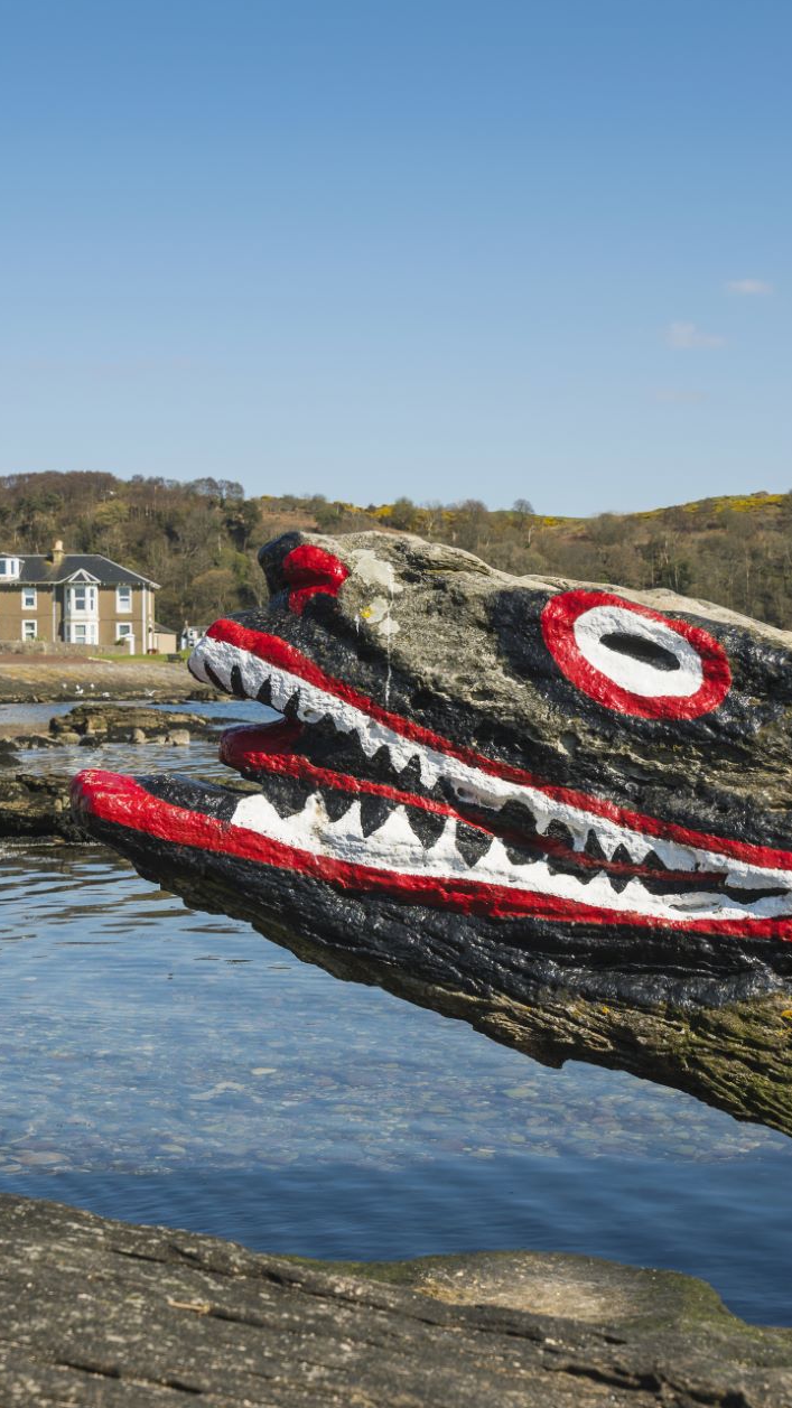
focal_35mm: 56
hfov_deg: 21.4
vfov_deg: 37.2
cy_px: 709
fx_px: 2091
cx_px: 459
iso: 100
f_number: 6.3
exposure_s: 1/640
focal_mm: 35
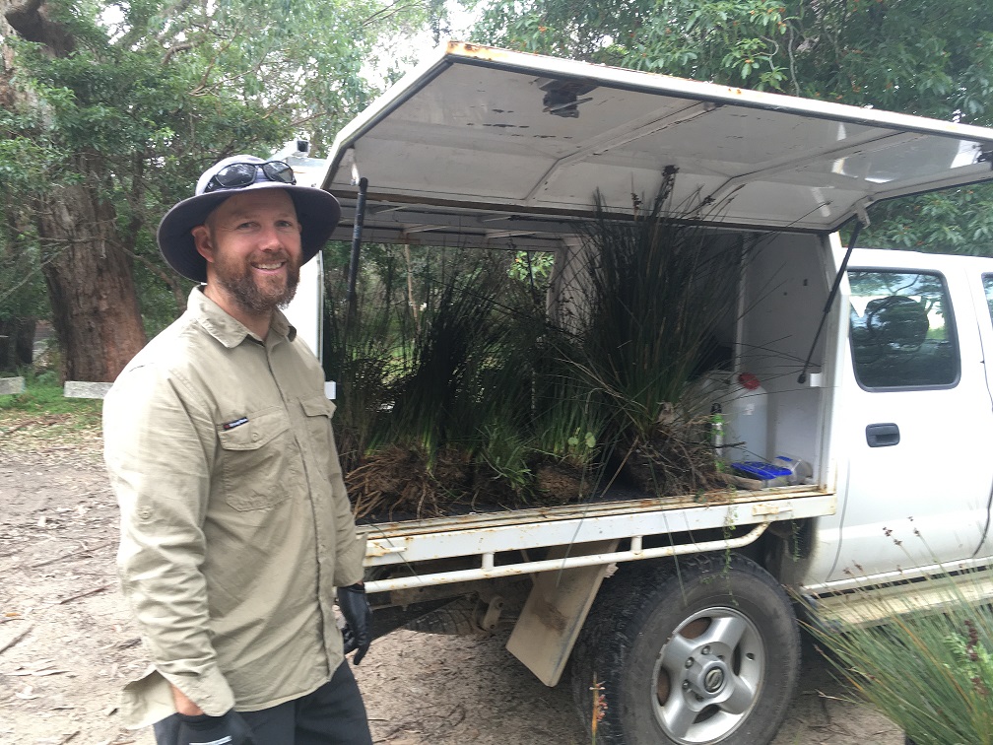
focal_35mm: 29
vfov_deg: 48.2
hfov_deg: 61.7
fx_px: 832
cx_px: 496
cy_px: 372
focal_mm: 4.15
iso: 25
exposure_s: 1/33
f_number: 2.2
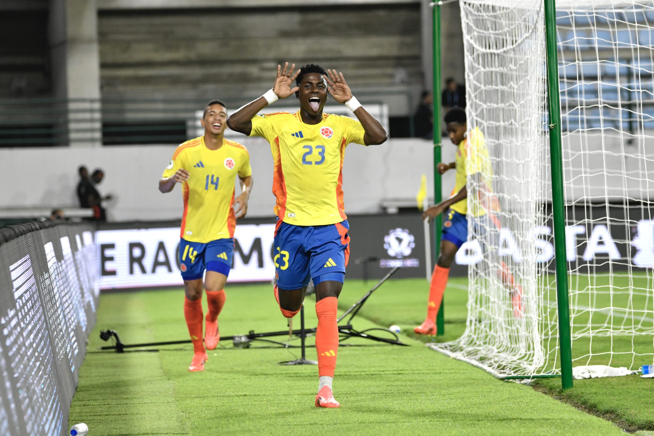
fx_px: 4541
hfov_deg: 8.2
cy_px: 218
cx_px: 327
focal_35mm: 250
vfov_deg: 5.5
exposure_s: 1/800
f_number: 5.6
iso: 2500
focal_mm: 250
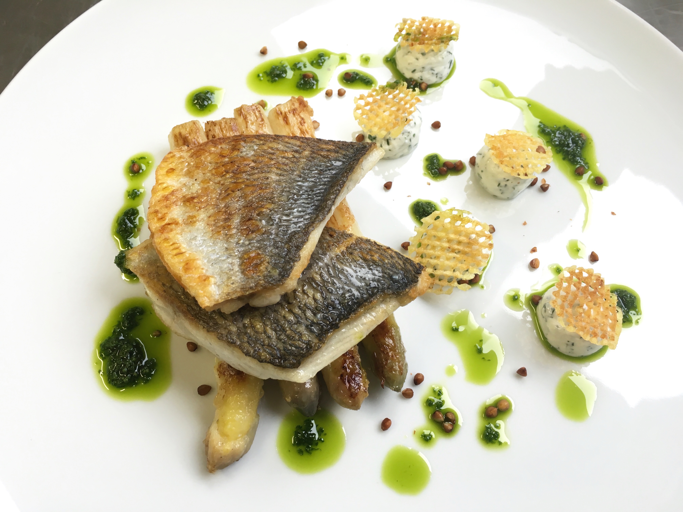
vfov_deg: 48.2
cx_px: 342
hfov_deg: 61.7
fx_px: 572
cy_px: 256
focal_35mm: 29
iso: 25
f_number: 2.2
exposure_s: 1/33
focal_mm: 4.15
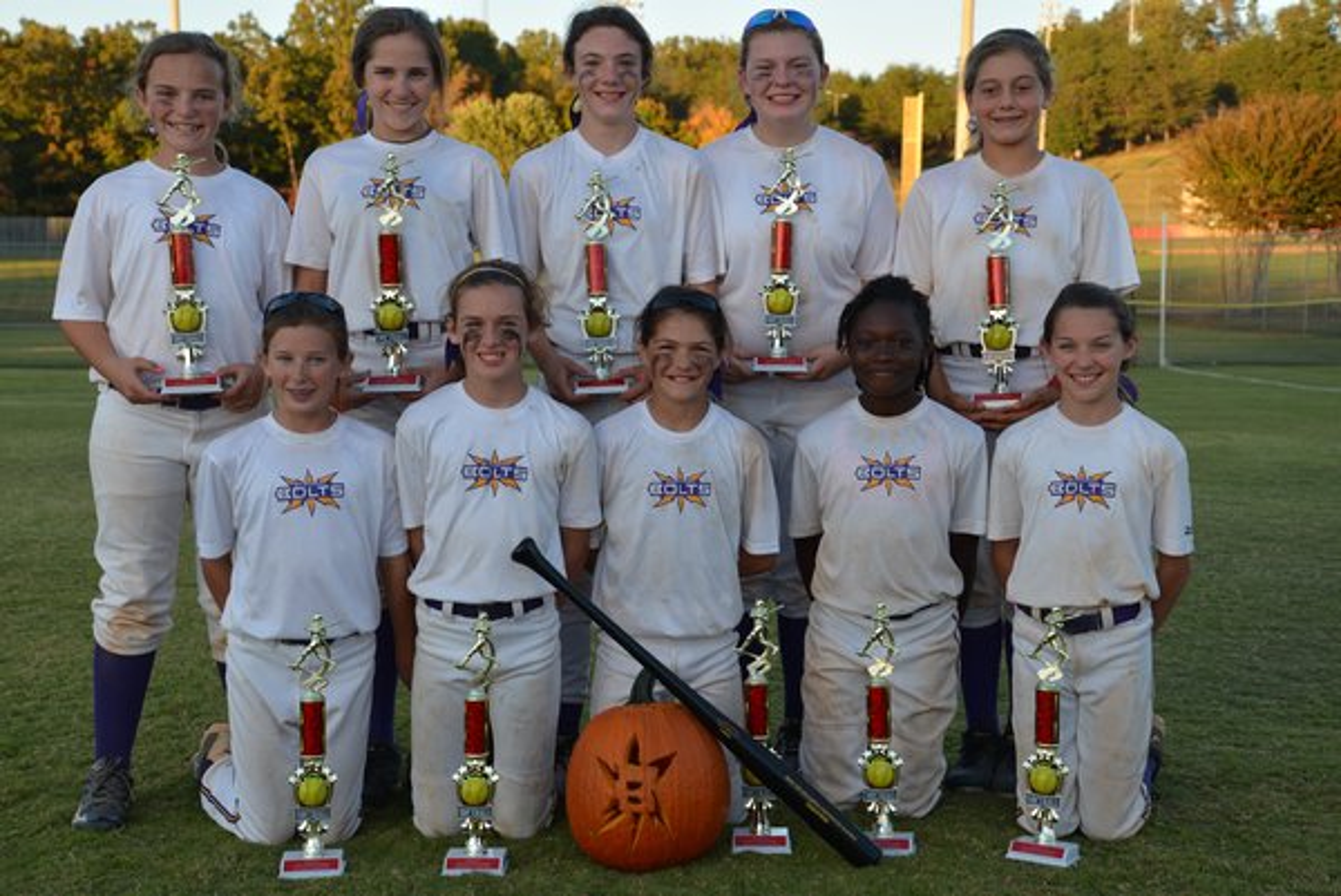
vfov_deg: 24.7
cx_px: 670
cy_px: 448
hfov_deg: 36.2
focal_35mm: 55
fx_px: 2050
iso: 200
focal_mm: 55
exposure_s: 1/160
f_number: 5.6
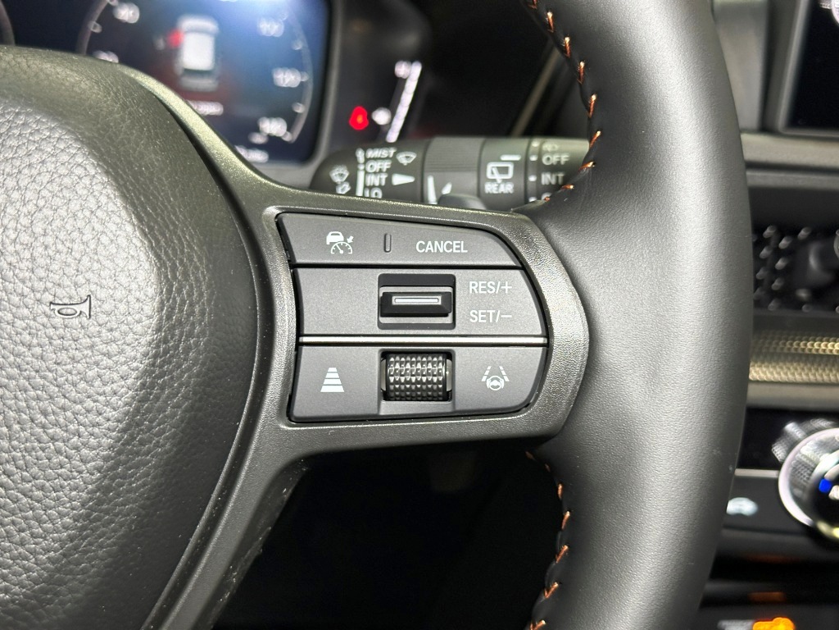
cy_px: 315
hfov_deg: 39.7
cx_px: 420
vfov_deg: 30.3
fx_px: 1163
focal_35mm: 48
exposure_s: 1/40
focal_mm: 6.86
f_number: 1.78
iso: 400
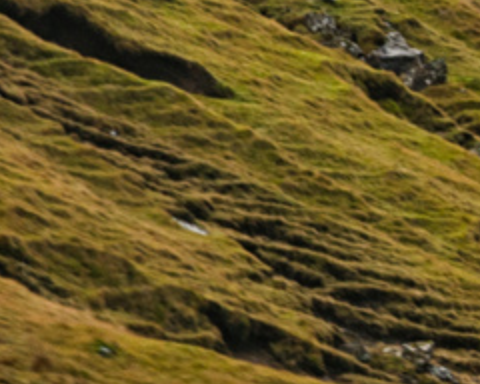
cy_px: -242
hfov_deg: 2.5
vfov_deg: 2.0
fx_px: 10797
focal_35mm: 760
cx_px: 1584
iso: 320
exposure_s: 1/160
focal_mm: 120
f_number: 5
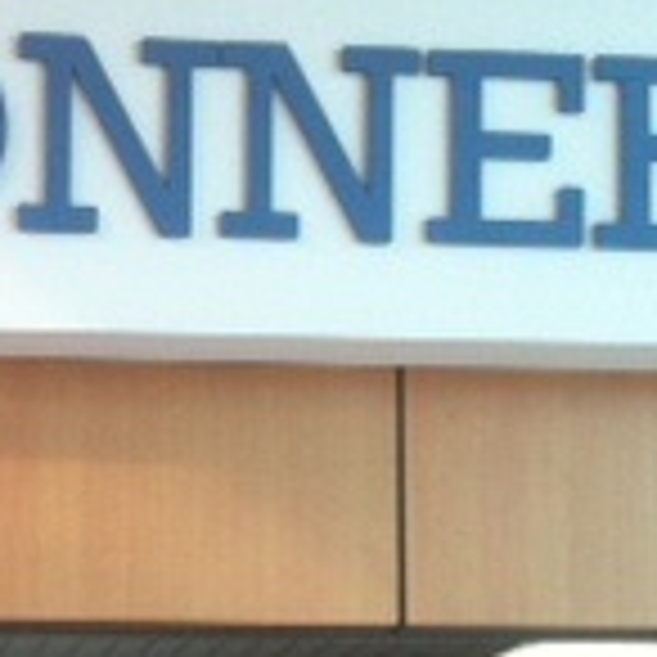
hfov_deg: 12.8
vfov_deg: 12.5
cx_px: 9
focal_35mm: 135
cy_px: 846
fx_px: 2899
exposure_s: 1/50
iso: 100
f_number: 2.8
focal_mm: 3.85
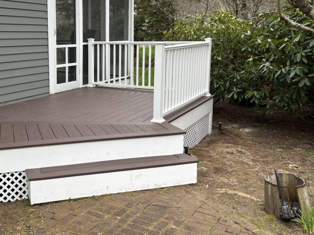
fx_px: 372
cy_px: 81
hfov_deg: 44.6
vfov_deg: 34.9
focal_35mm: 41
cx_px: 90
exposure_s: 1/565
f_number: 1.6
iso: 50
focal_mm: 5.96
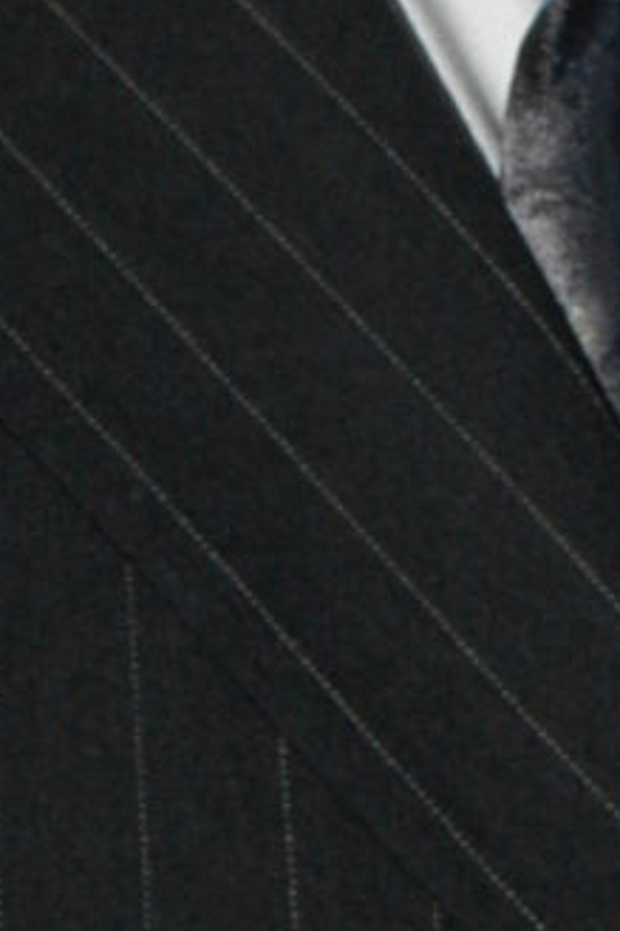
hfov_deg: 3.1
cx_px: 147
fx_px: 11455
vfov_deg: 4.5
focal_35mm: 443
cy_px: -1347
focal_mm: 38
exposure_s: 1/180
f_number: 14
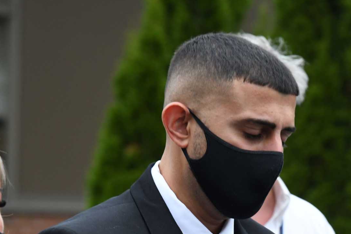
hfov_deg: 4.4
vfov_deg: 2.9
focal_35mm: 468
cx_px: 227
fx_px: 4562
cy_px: 214
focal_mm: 165
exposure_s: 1/320
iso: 1250
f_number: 8
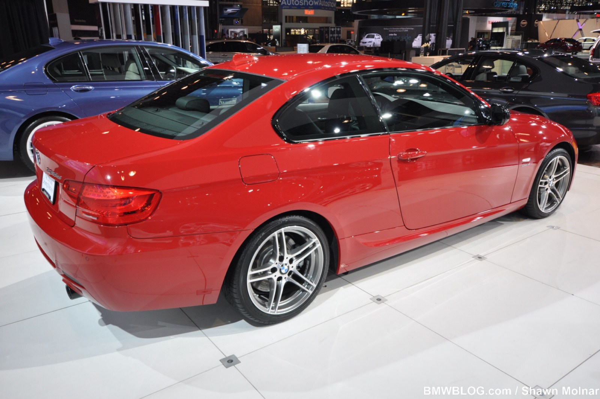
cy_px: 200
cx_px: 300
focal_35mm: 30
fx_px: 499
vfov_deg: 43.5
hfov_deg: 62.0
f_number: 5
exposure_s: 1/100
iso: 400
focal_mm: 20
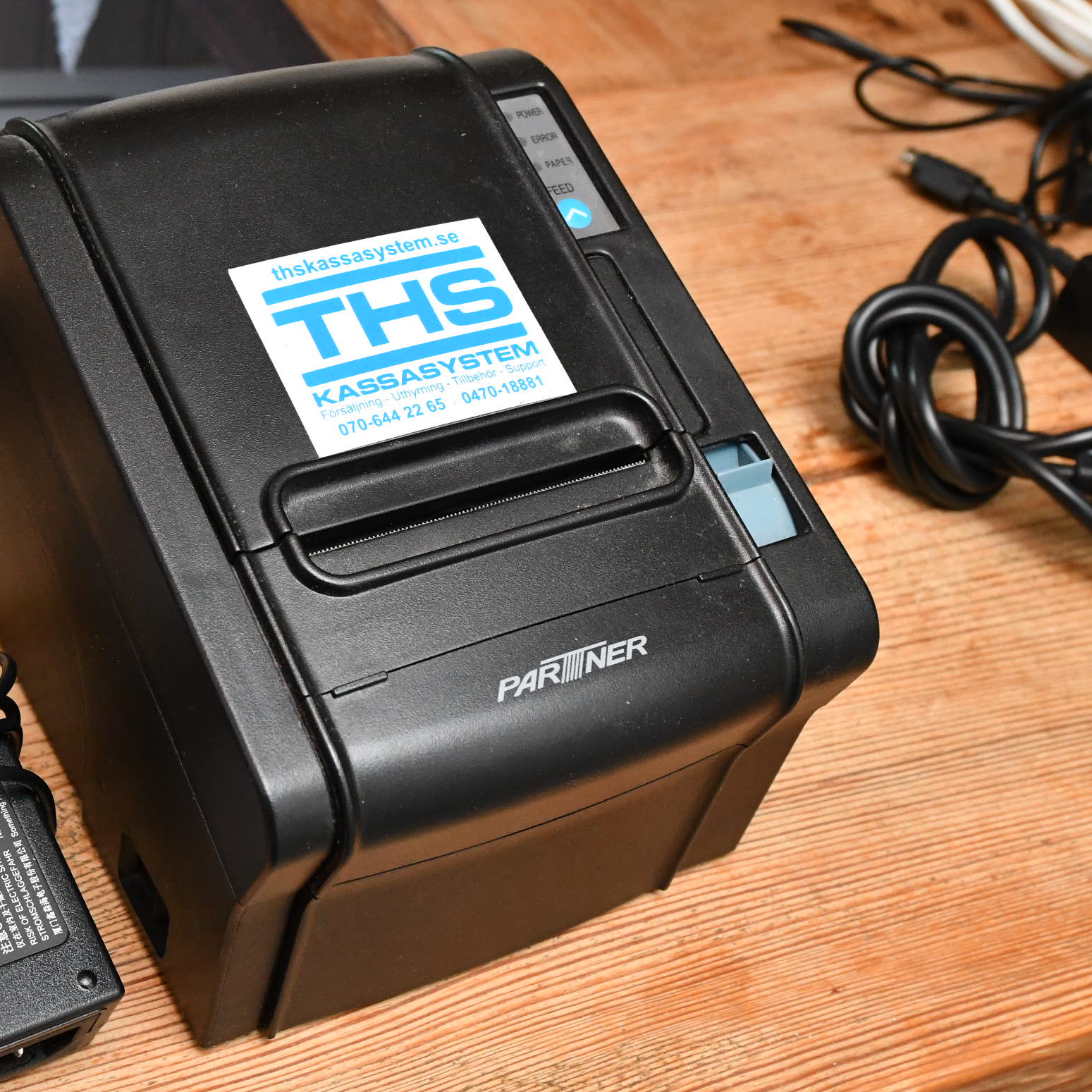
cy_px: 501
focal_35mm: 55
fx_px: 1963
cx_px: 187
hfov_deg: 30.2
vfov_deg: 31.1
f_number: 6.3
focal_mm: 24
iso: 2500
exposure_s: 1/60
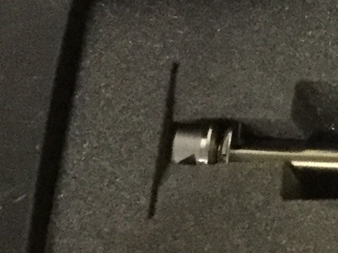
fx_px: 1837
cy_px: 34
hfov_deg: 9.2
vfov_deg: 7.9
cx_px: 862
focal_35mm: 188
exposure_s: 1/15
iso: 250
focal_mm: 3.3
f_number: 2.4
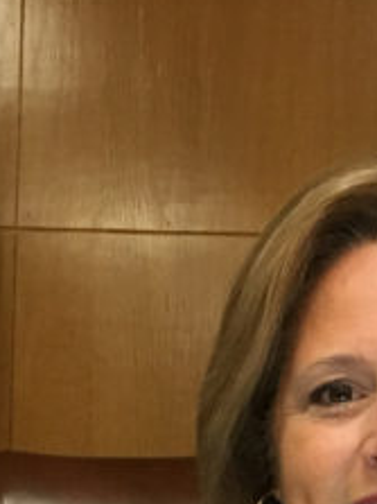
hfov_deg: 11.3
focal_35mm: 130
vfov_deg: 13.8
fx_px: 1890
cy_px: 845
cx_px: 350
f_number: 2.2
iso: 160
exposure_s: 1/30
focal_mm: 4.15
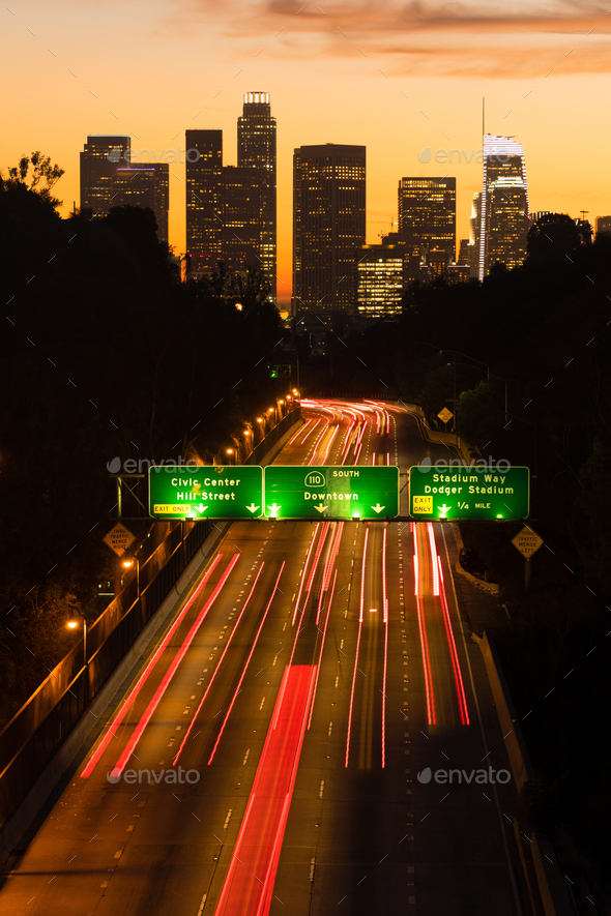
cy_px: 458
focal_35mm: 109
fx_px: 2775
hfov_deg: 12.6
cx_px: 306
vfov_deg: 18.8
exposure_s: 3
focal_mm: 109
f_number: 6.7
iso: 50
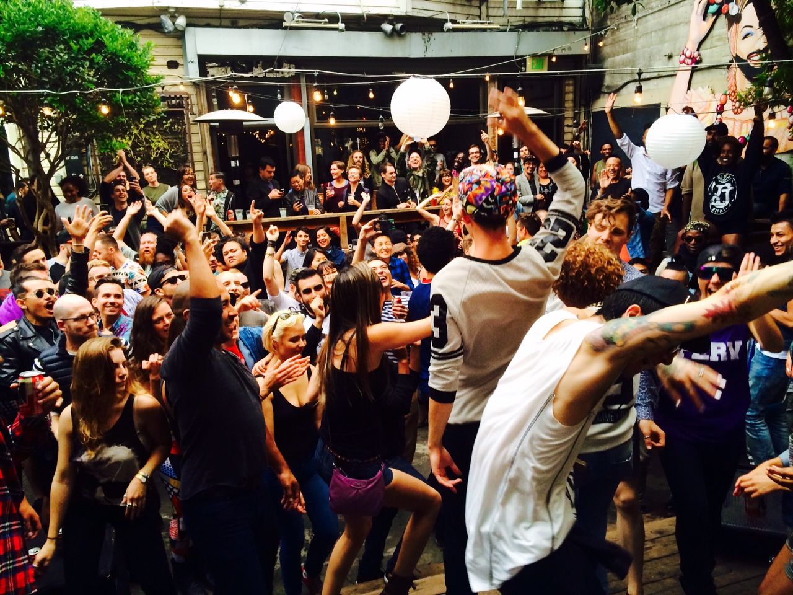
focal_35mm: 30
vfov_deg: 46.8
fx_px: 687
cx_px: 396
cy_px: 298
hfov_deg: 60.0
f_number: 2.2
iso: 50
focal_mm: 4.12
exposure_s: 1/30
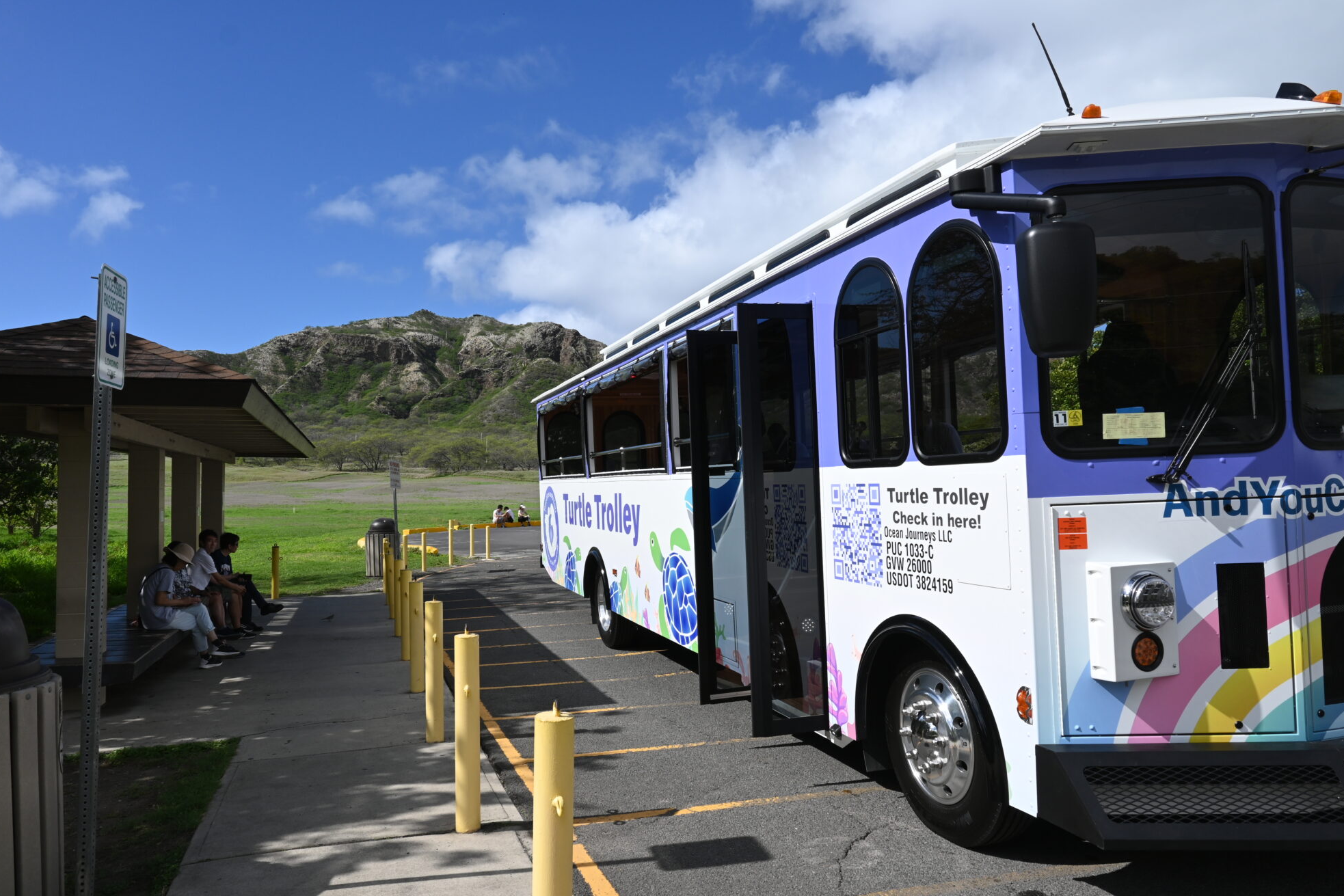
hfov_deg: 71.5
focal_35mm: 25
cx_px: 647
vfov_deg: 51.3
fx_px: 933
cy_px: 460
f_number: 8
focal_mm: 16
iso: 100
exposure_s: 1/500
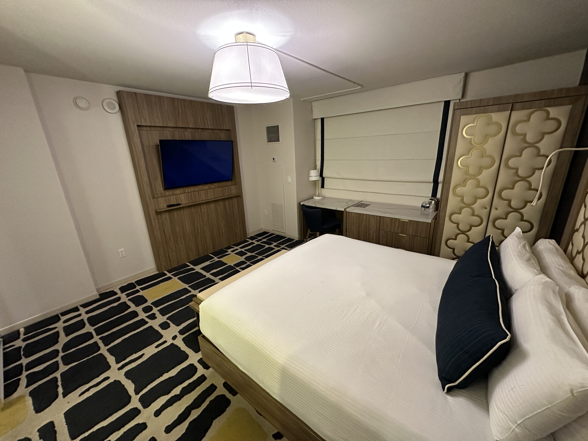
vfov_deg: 85.7
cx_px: 294
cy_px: 220
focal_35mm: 14
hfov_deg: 102.1
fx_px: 238
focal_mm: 2.22
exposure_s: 1/60
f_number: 2.2
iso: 800
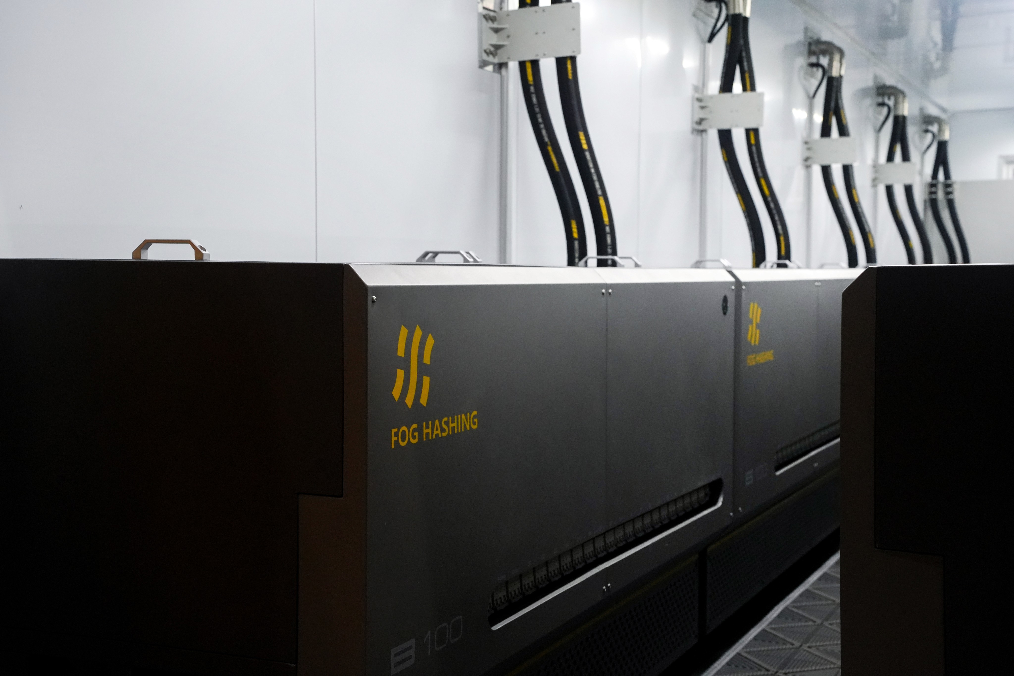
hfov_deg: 41.9
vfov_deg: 28.6
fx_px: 1324
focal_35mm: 47
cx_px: 507
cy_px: 338
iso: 3200
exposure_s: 1/200
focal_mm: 47
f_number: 6.3
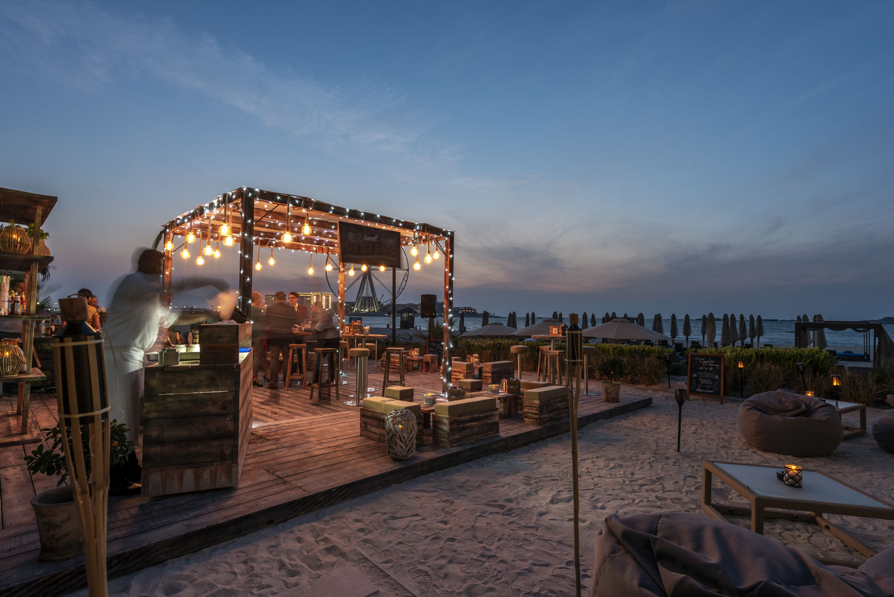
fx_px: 447
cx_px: 447
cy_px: 298
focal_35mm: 18
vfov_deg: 67.4
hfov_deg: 90.0
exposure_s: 1.6
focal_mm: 18
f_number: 8
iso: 125
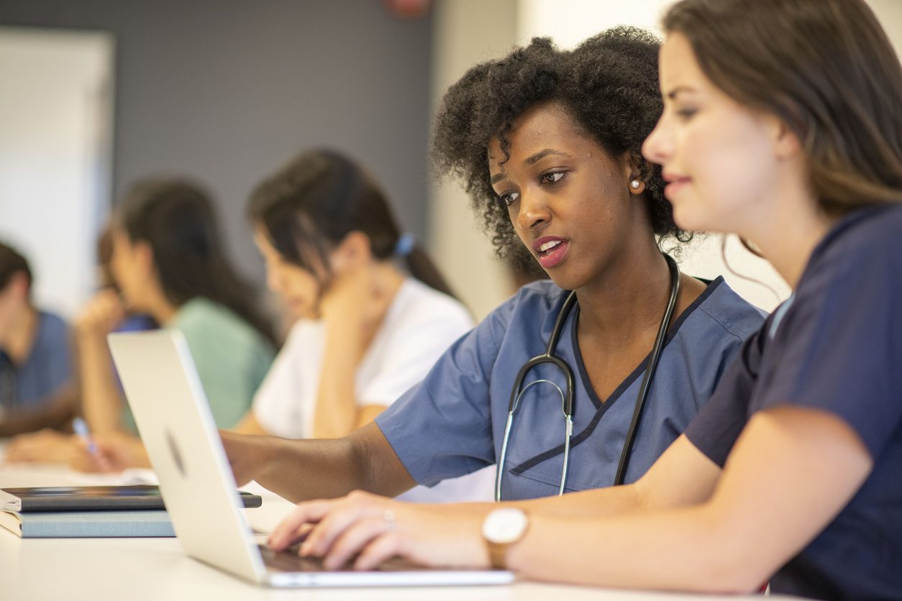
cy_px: 300
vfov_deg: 16.1
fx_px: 2130
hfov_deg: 23.9
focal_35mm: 85
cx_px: 451
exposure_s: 1/320
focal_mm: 85
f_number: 2
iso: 500
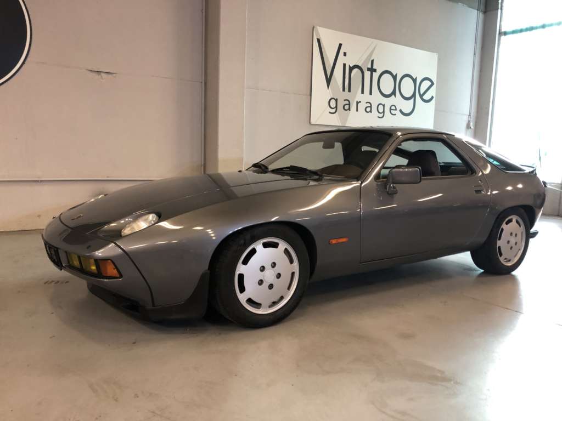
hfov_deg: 63.4
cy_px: 210
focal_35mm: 28
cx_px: 281
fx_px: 455
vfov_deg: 49.7
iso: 50
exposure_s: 1/17
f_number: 1.8
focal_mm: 3.99
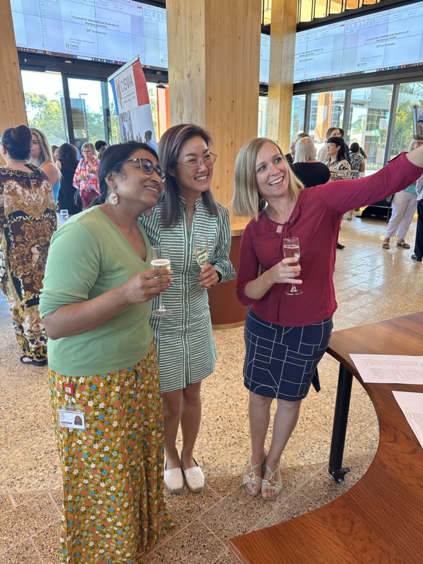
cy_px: 282
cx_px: 212
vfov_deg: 71.6
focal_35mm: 24
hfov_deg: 56.8
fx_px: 391
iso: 125
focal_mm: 6.86
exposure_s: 1/60
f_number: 1.78
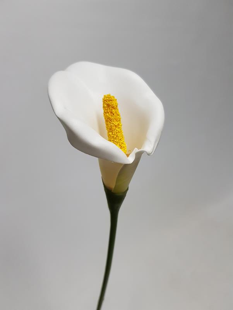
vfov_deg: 67.3
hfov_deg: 53.1
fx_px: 233
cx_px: 116
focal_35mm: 26
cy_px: 155
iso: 200
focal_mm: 4.3
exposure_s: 1/100
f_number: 1.7
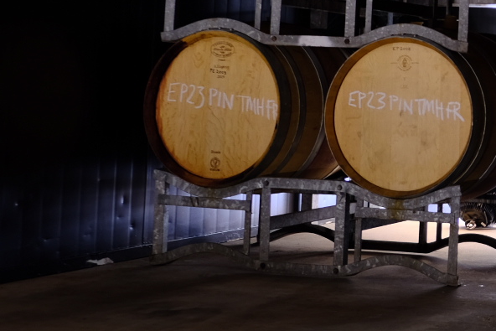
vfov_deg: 15.4
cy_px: 3
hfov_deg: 20.6
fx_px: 1199
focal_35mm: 87
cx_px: 704
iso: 320
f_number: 2.8
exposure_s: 1/15
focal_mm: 19.6
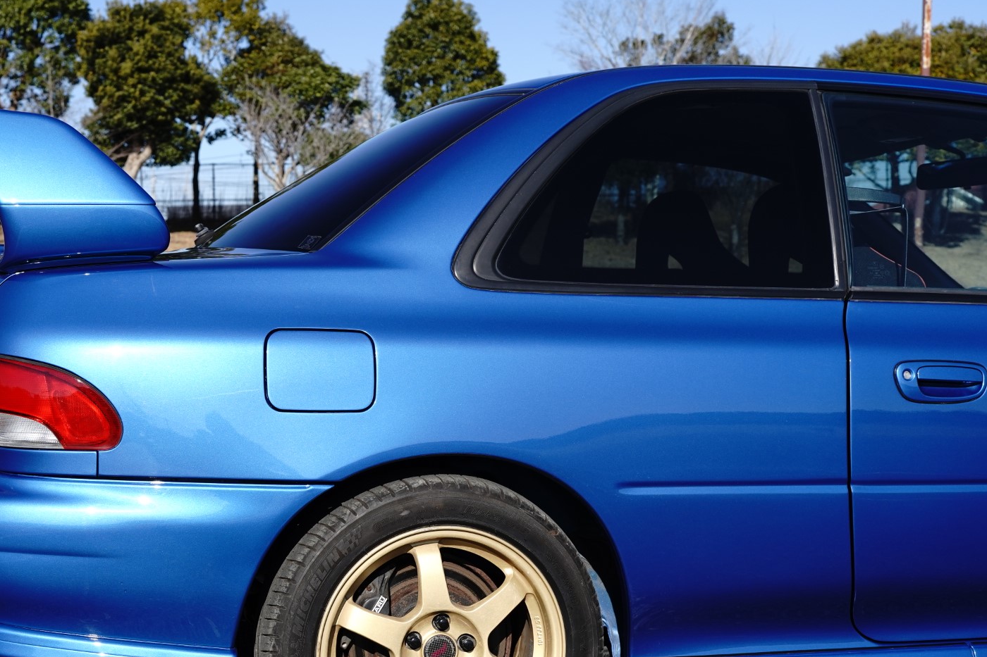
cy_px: 395
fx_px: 1371
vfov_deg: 26.9
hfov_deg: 38.9
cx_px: 287
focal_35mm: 50
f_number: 5.6
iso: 400
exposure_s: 1/2500
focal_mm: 35
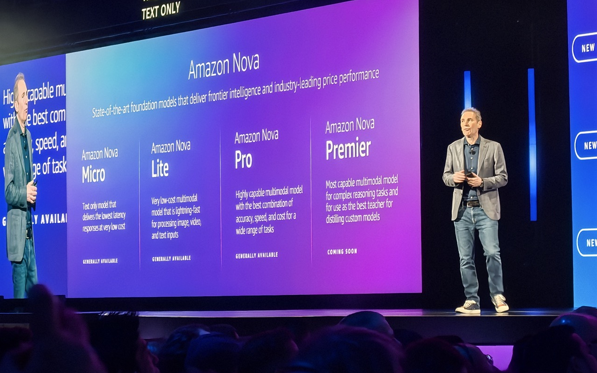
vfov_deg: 6.6
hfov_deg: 10.5
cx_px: 299
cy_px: 165
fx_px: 3238
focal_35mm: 199
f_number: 2.1
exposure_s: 1/40
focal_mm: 15
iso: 320
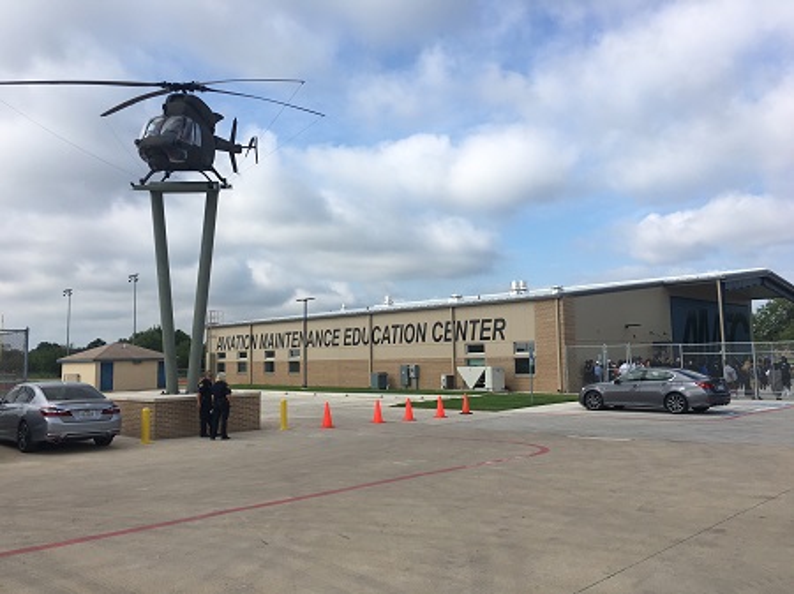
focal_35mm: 29
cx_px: 397
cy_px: 297
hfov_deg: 61.7
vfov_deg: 48.2
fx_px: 665
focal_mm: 4.15
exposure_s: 1/1748
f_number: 2.2
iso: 25
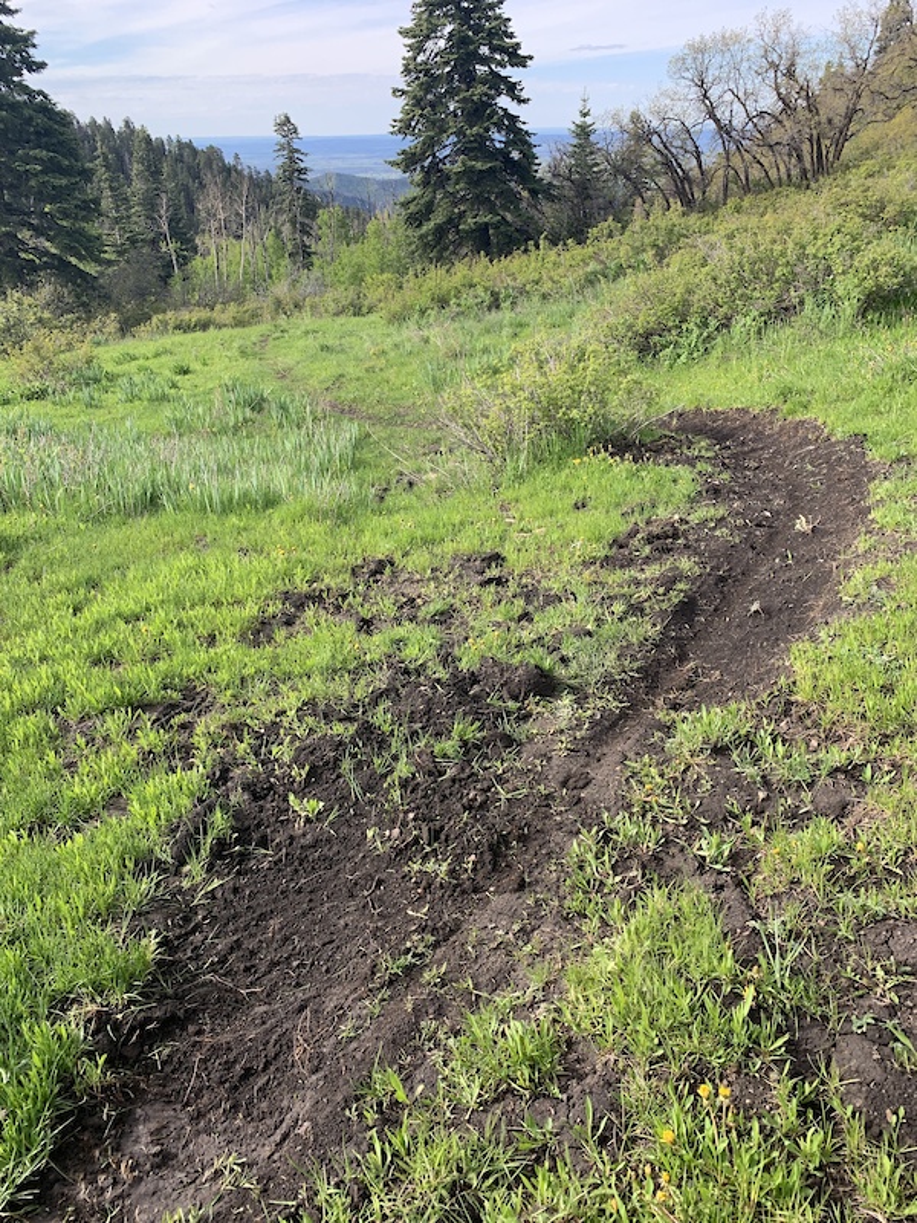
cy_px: 612
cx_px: 458
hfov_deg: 53.1
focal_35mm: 26
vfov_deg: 67.3
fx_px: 918
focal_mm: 4.25
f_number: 1.8
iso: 25
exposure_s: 1/507
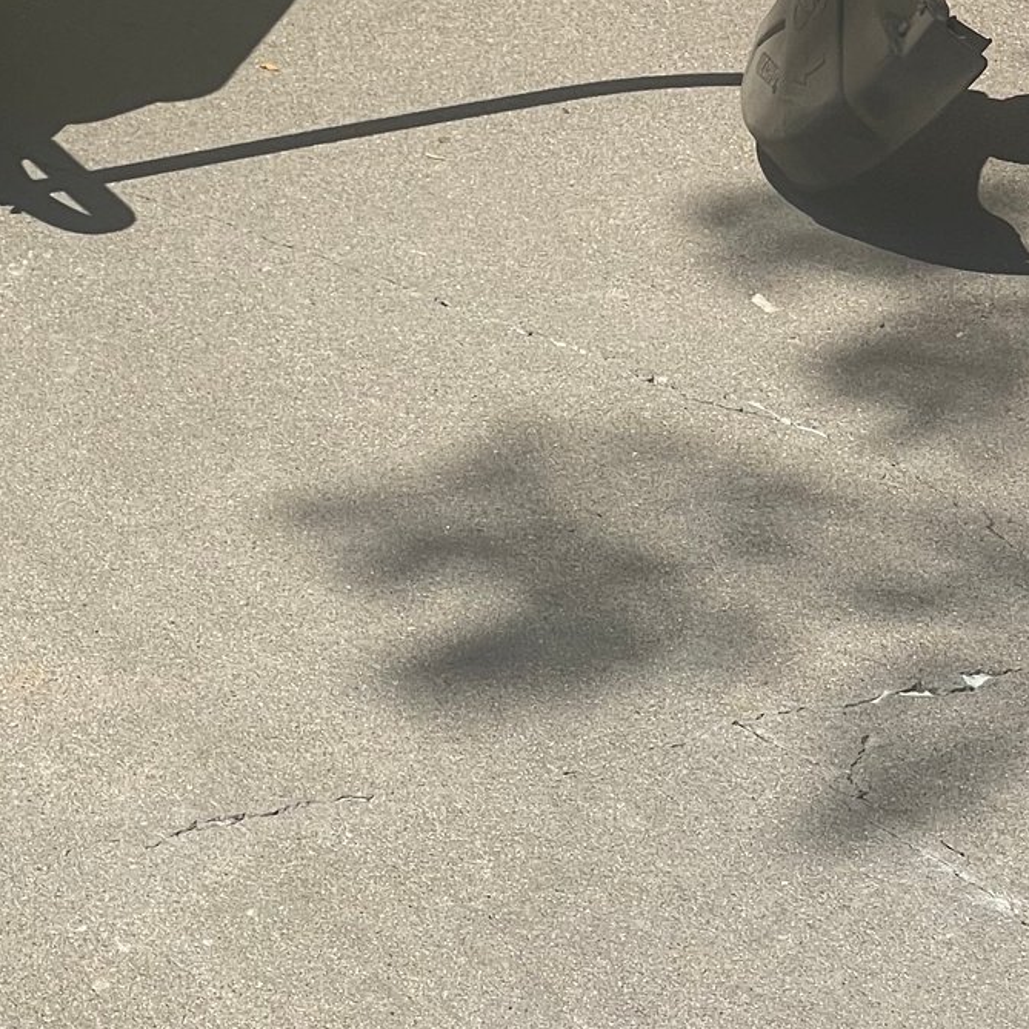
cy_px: -288
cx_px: -103
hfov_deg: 10.2
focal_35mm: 169
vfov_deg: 10.1
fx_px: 5684
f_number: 2.2
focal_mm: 7.5
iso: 20
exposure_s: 1/1597
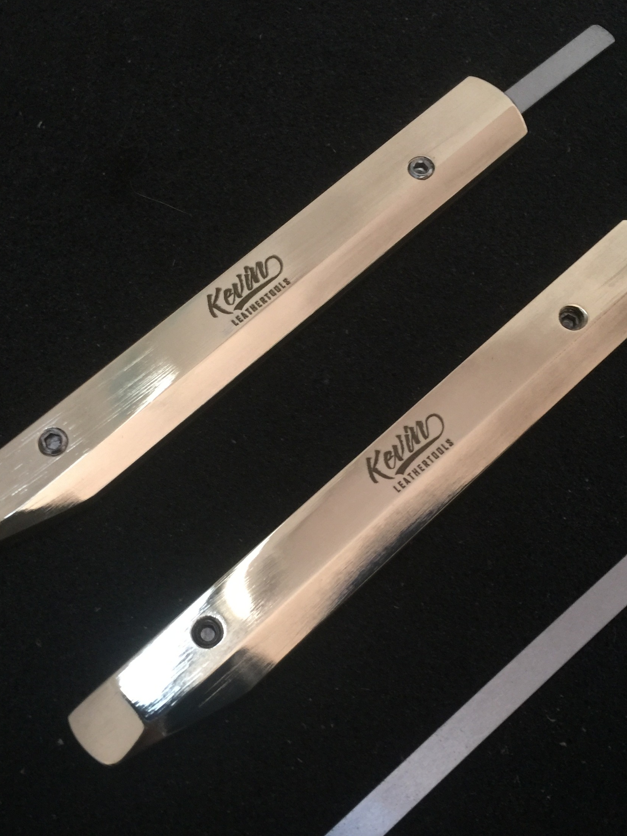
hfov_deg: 40.7
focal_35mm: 35
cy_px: 489
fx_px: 845
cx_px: 297
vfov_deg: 52.4
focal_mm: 4.15
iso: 100
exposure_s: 1/17
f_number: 2.2
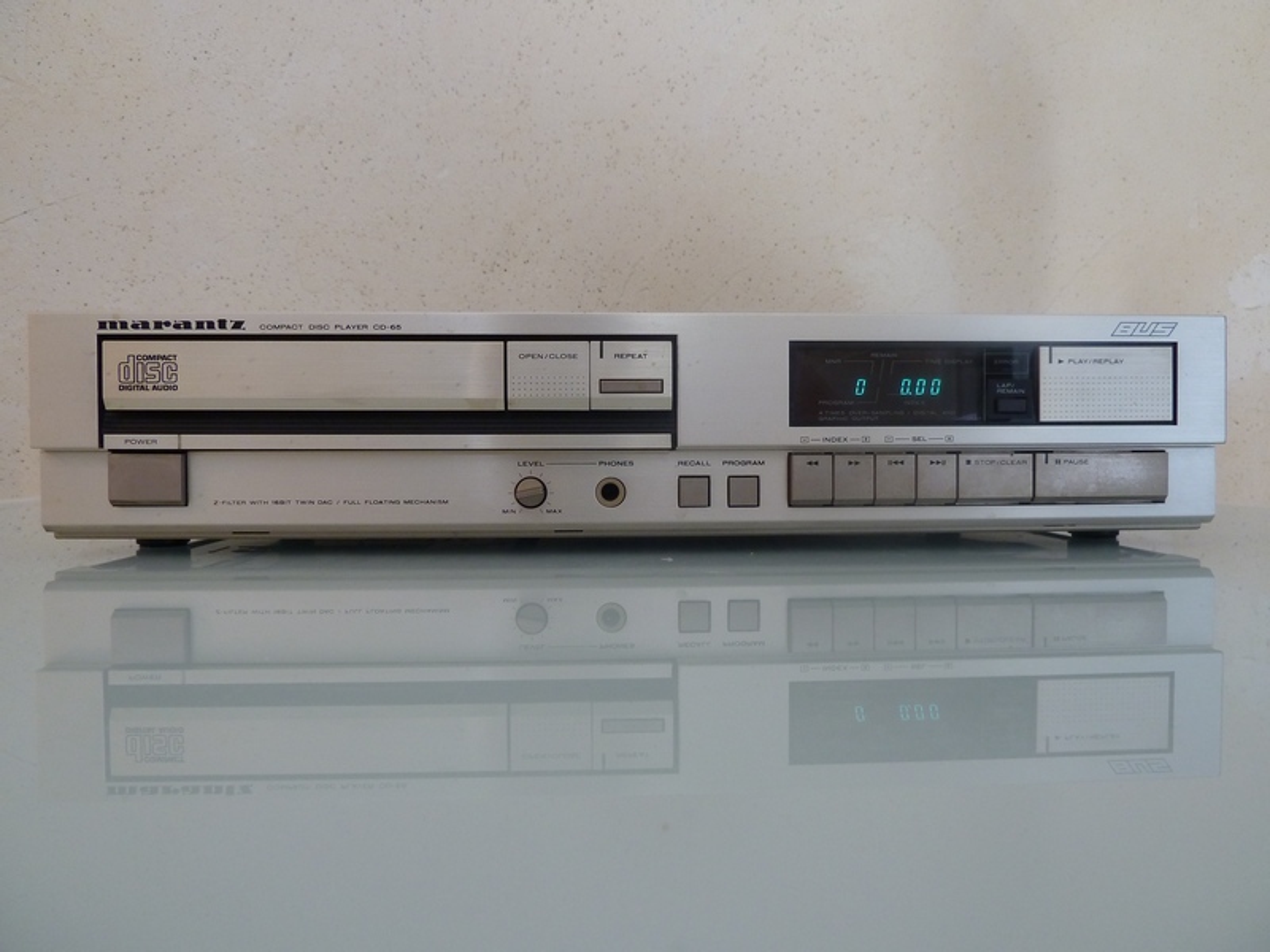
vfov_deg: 54.9
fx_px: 917
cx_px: 635
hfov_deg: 69.4
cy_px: 476
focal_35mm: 25
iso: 160
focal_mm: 4.1
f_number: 3.3
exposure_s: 1/30
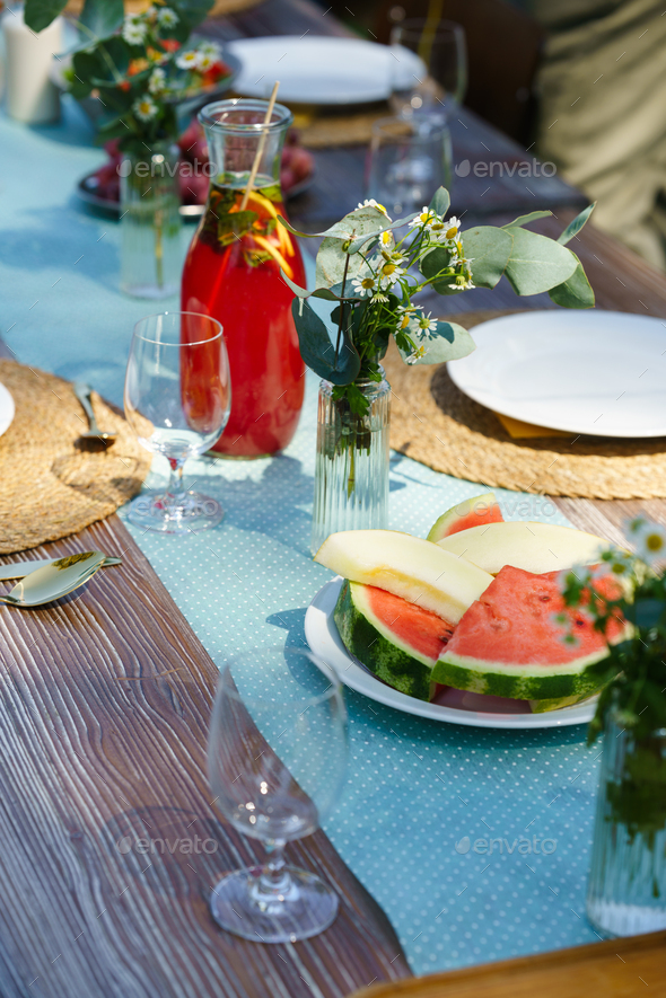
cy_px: 499
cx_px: 333
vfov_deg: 23.9
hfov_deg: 16.1
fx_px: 2359
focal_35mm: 85
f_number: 4
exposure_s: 1/400
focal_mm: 85
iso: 100
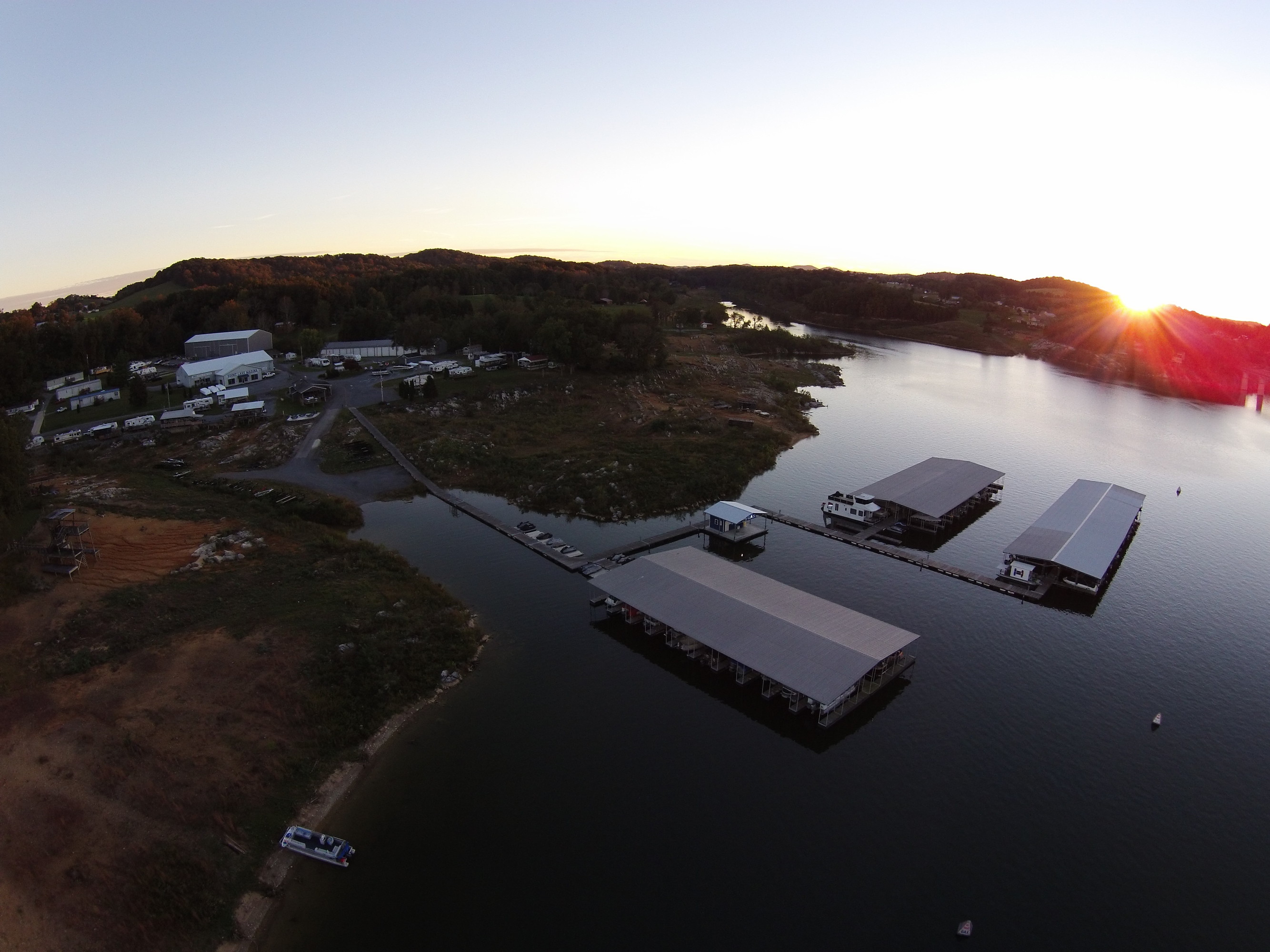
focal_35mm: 28
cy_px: 476
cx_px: 635
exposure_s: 1/190
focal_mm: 5
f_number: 2.8
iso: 100
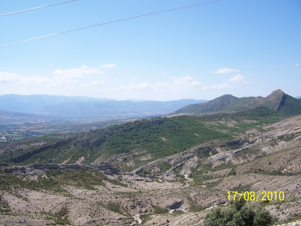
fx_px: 330
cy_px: 113
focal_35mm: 38
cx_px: 150
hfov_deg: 49.0
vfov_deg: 37.7
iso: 80
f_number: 2.8
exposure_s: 1/1000
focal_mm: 6.3
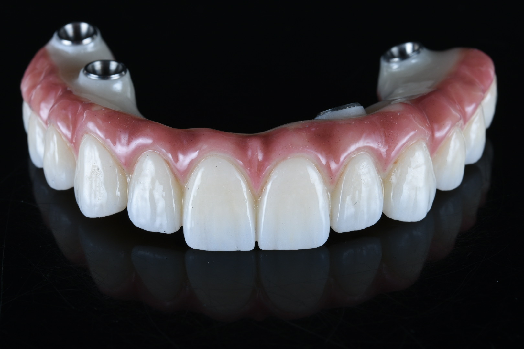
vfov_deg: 15.2
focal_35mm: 90
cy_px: 174
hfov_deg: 22.6
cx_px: 262
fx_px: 1310
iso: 100
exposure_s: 1/125
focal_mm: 60
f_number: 20
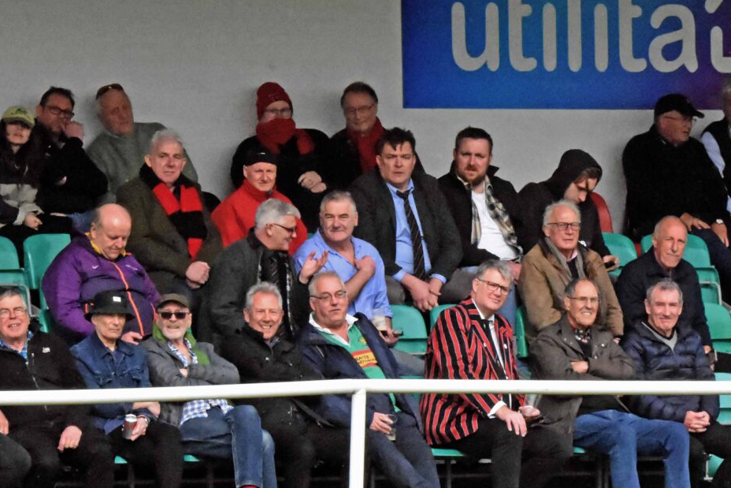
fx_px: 14784
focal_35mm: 728
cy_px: 358
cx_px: 627
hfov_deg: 2.8
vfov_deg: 1.9
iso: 16000
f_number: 18
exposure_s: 1/3200
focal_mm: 220
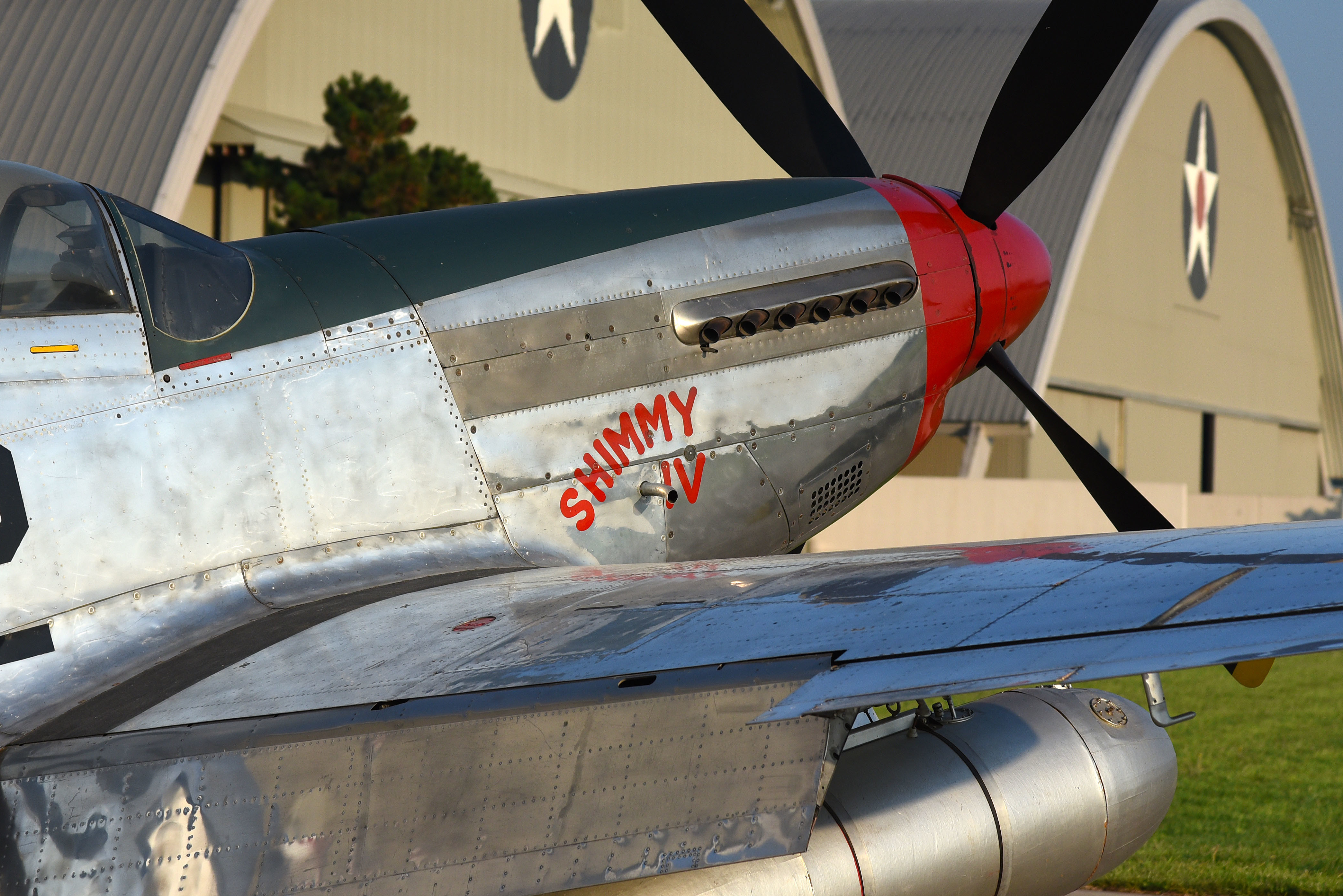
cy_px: 352
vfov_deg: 9.5
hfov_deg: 14.2
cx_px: 690
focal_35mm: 144
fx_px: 5374
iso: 500
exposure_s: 1/4000
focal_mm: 100
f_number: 5
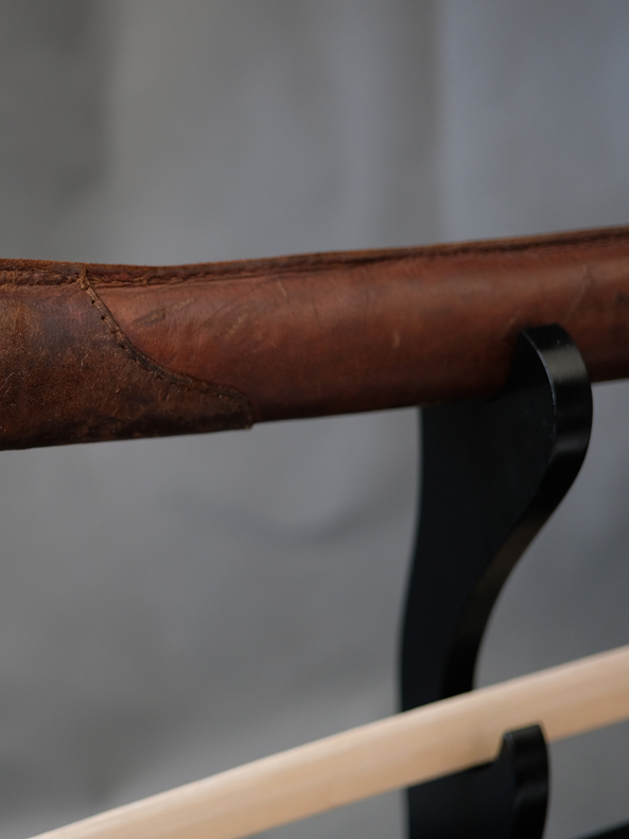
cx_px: 60
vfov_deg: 27.8
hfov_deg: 20.6
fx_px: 1696
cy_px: 416
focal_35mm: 70
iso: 400
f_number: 1.8
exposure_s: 1/15
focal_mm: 32
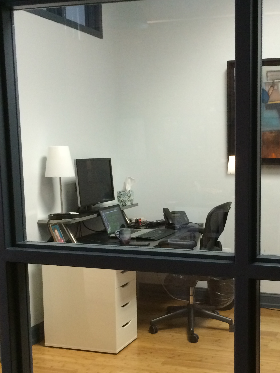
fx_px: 561
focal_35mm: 52
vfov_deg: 36.7
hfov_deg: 27.8
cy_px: 225
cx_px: 198
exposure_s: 1/30
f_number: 2.2
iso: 250
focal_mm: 4.15
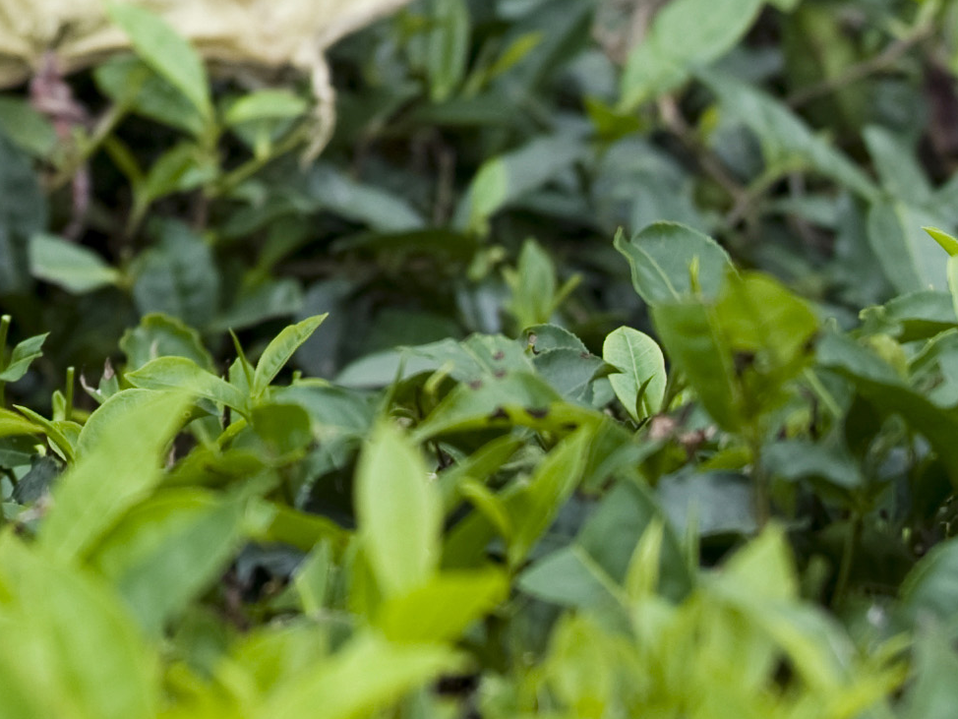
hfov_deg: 5.4
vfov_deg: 4.1
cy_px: -562
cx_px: -586
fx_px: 9993
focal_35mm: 361
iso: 400
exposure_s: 1/1250
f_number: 4
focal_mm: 86
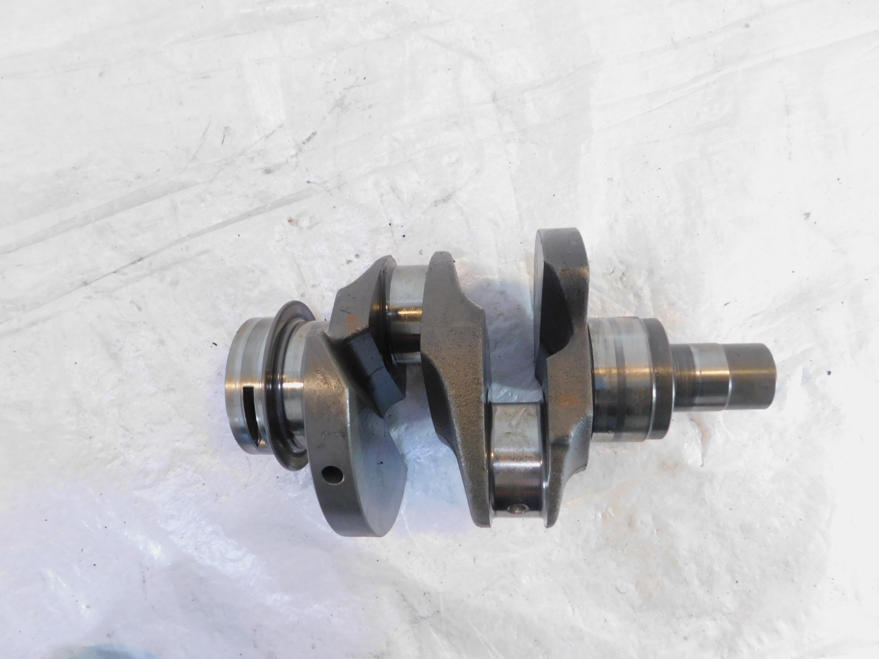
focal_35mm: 23
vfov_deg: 58.9
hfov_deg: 73.9
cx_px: 440
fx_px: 584
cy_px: 330
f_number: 3
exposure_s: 1/30
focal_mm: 4
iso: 320
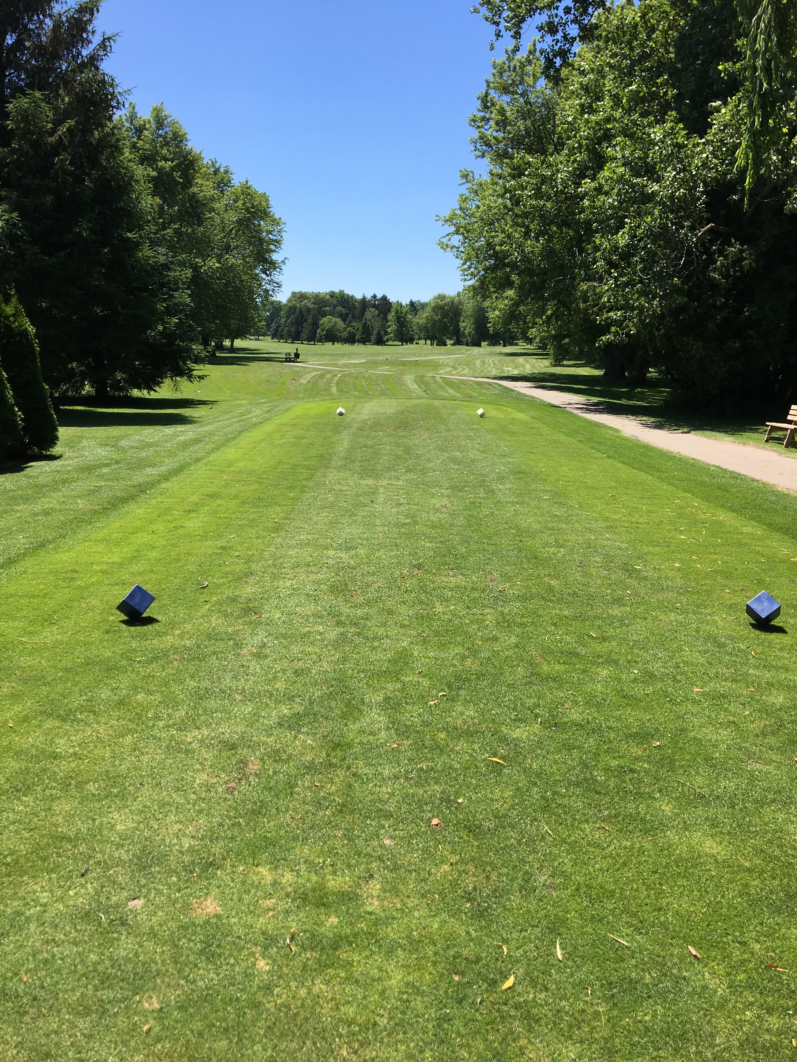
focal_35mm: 29
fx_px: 890
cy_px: 531
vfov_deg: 61.7
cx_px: 398
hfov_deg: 48.2
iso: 25
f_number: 2.2
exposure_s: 1/1425
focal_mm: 4.15
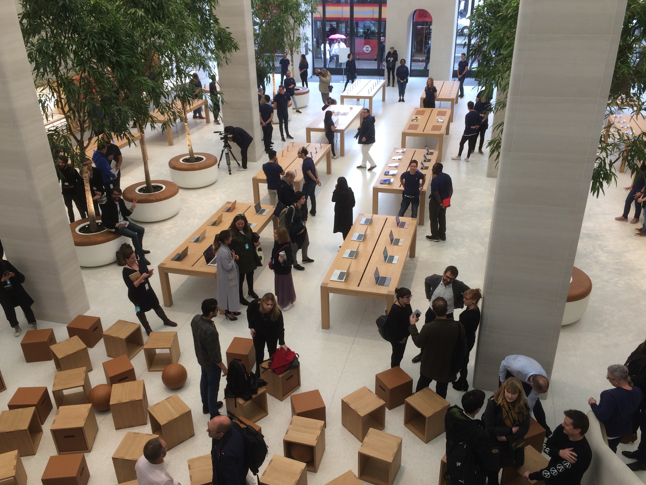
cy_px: 250
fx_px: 560
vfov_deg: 46.8
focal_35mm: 30
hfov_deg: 60.0
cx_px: 320
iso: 50
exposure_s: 1/60
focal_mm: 4.15
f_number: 2.2
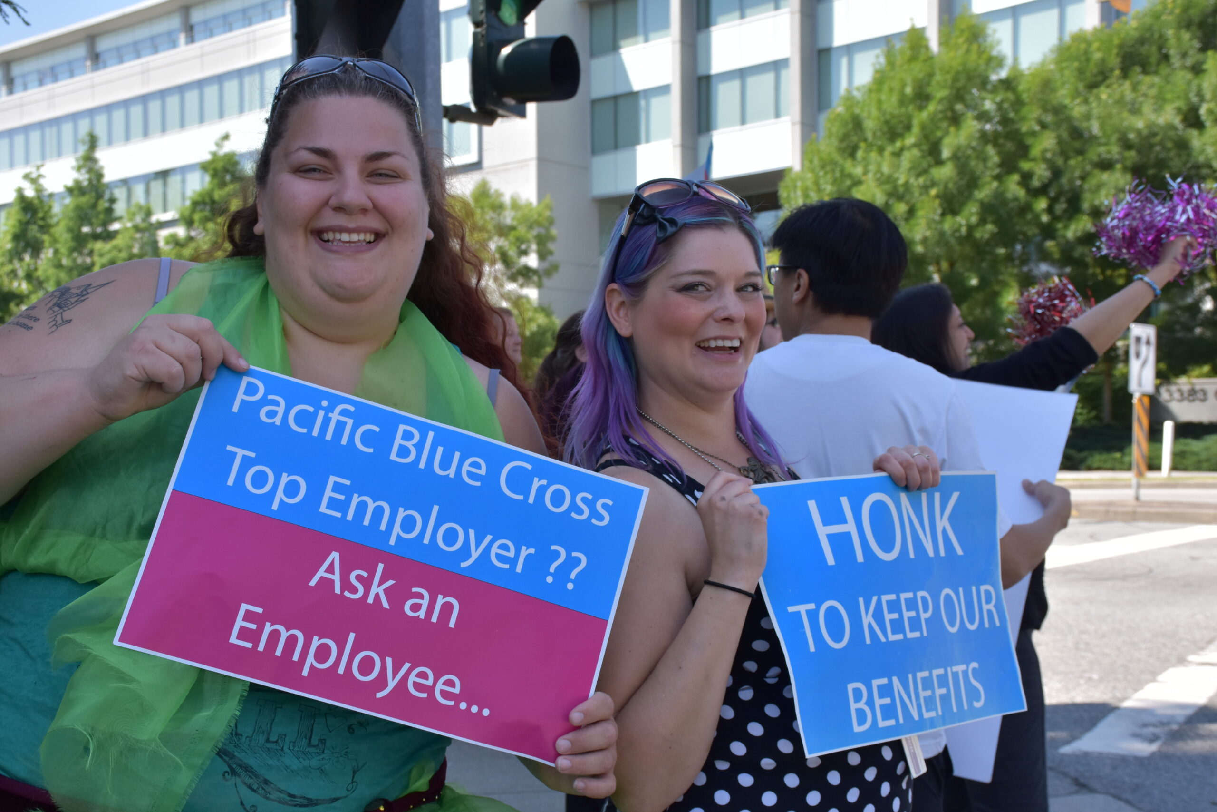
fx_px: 1623
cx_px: 608
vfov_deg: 28.1
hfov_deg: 41.1
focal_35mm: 48
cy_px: 406
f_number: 8
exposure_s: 1/500
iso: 400
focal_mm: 32
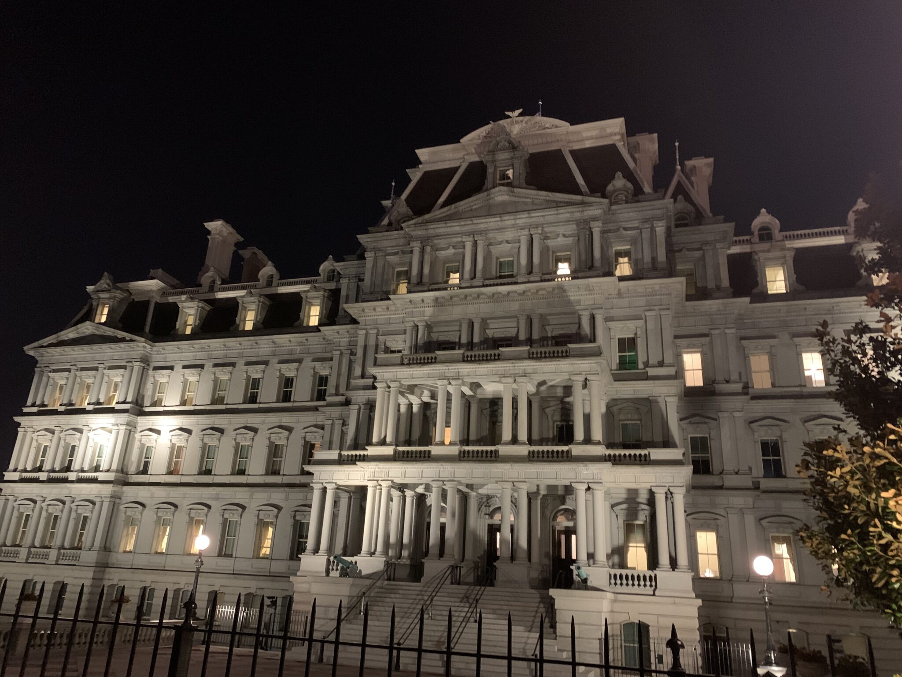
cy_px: 338
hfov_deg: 67.3
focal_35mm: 26
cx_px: 451
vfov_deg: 53.1
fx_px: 677
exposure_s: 1/24
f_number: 1.8
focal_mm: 4.25
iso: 640
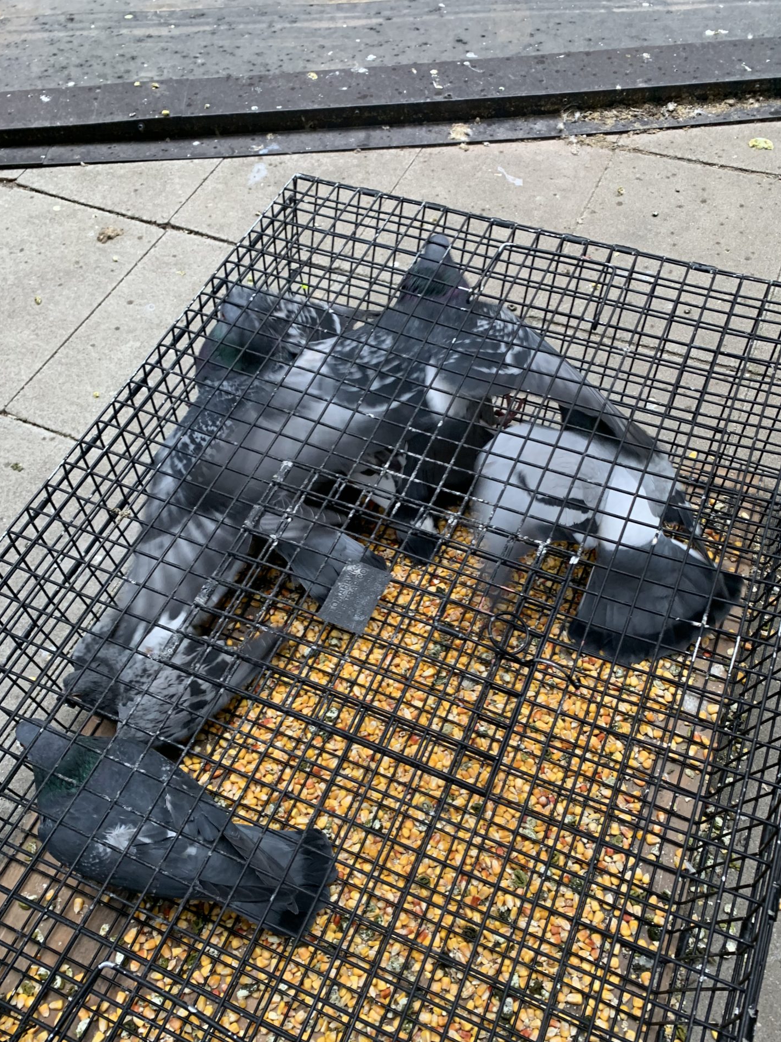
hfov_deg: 49.7
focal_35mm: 28
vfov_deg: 63.4
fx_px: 842
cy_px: 560
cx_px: 400
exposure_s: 1/88
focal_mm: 4.25
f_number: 1.8
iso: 100
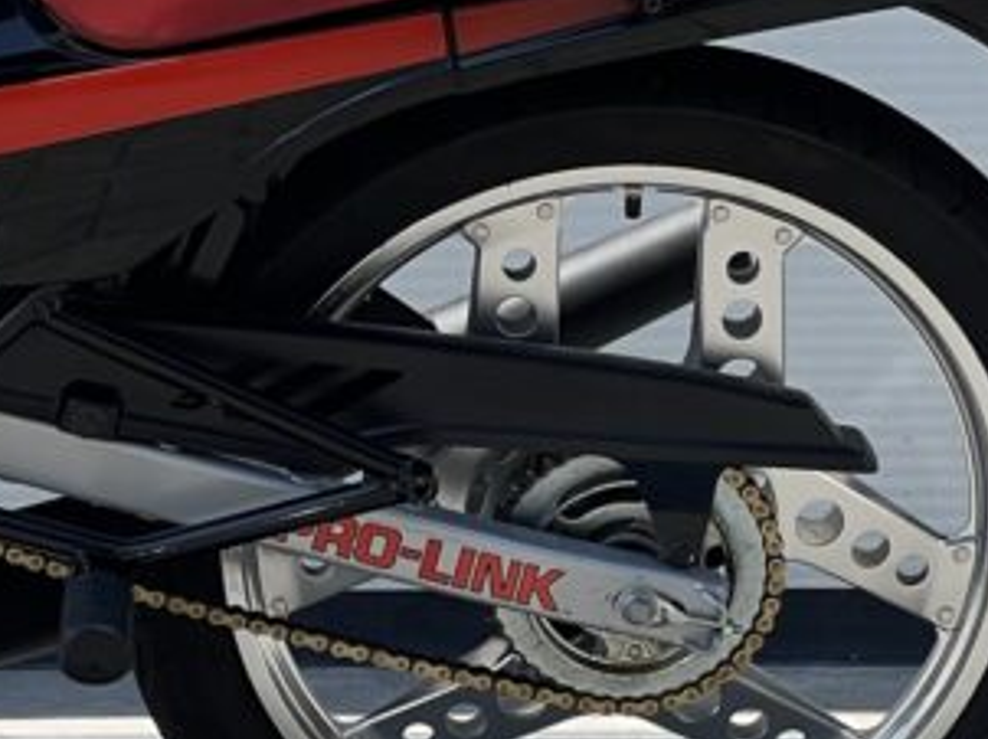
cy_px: -10
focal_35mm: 272
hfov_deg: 7.2
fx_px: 7757
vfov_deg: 5.4
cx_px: -267
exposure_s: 1/300
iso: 32
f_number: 2.8
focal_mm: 9
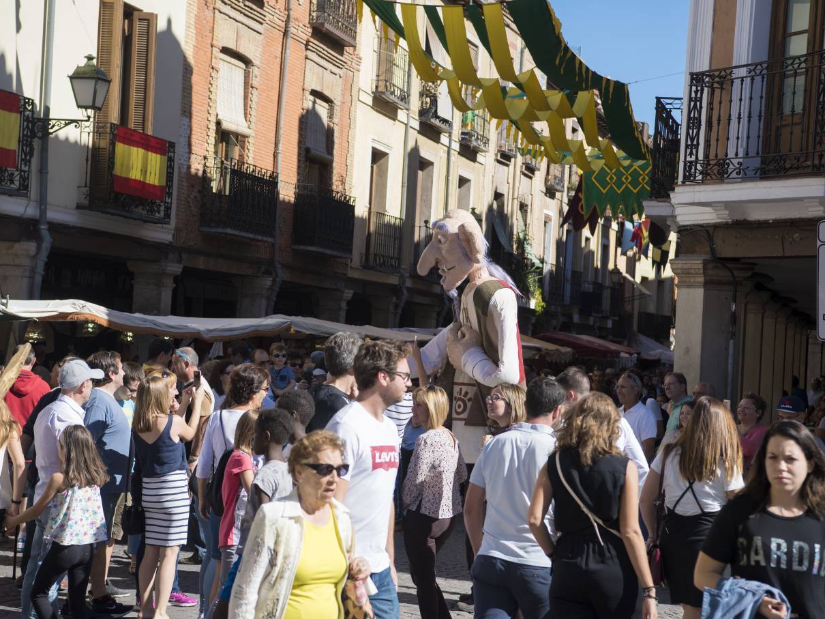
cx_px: 372
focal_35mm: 76
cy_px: 310
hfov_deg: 25.7
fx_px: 1811
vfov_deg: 19.4
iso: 400
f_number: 5.6
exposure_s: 1/2000
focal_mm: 70
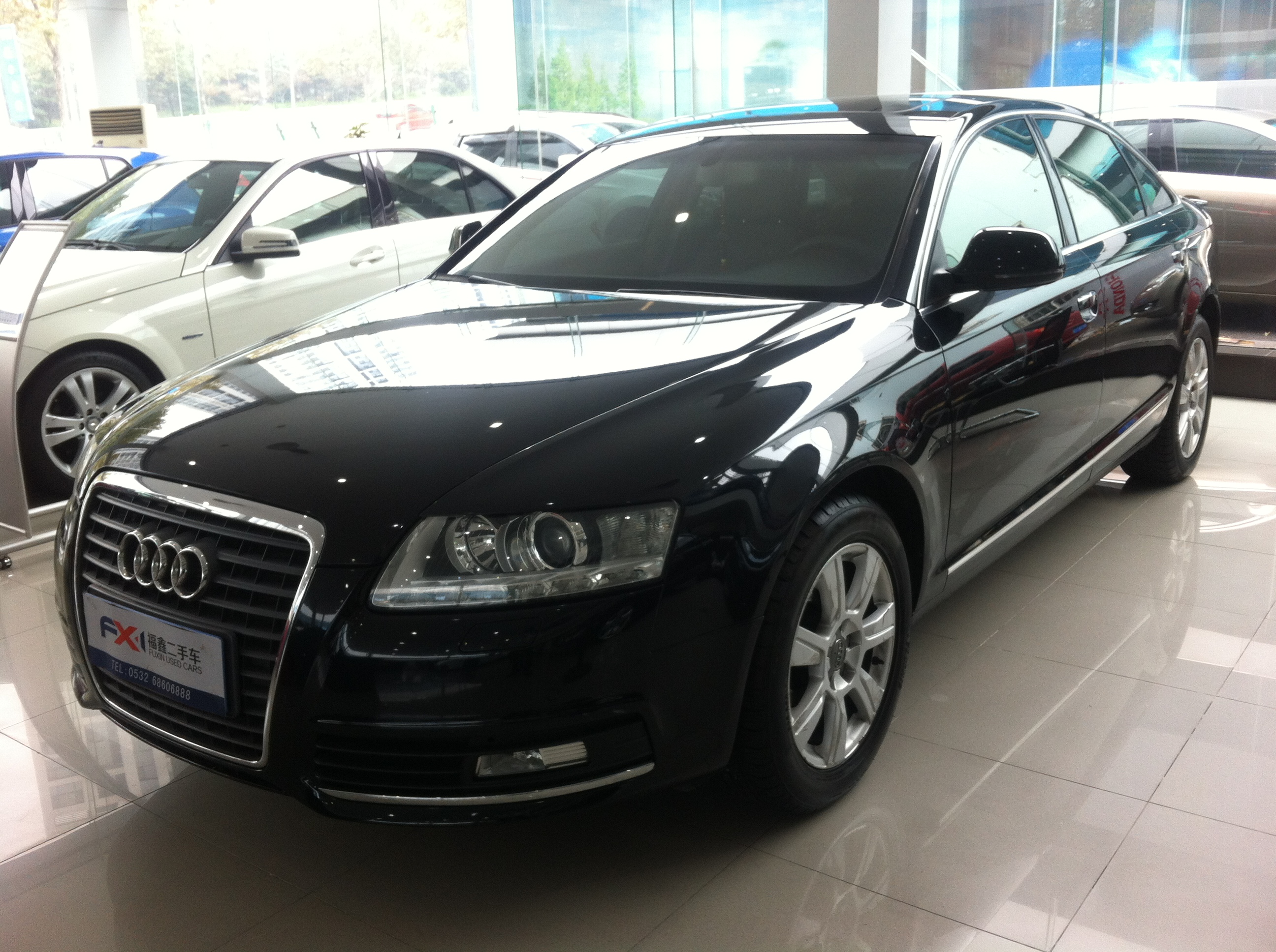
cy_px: 476
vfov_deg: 40.6
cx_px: 638
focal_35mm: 35
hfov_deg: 52.7
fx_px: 1288
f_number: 2.8
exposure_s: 1/20
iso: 80
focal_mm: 3.85
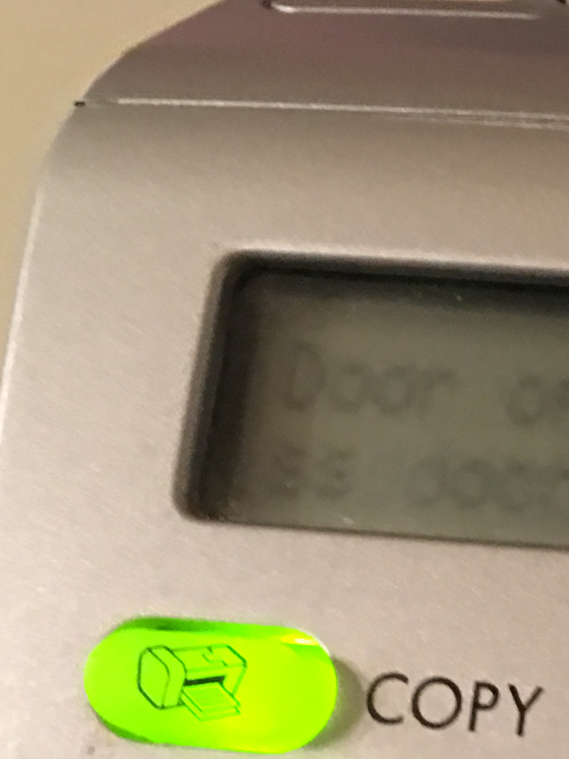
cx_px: 1140
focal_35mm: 99
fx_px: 2169
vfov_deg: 18.8
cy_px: 893
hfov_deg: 13.0
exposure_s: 1/4
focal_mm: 4.15
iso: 64
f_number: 2.2
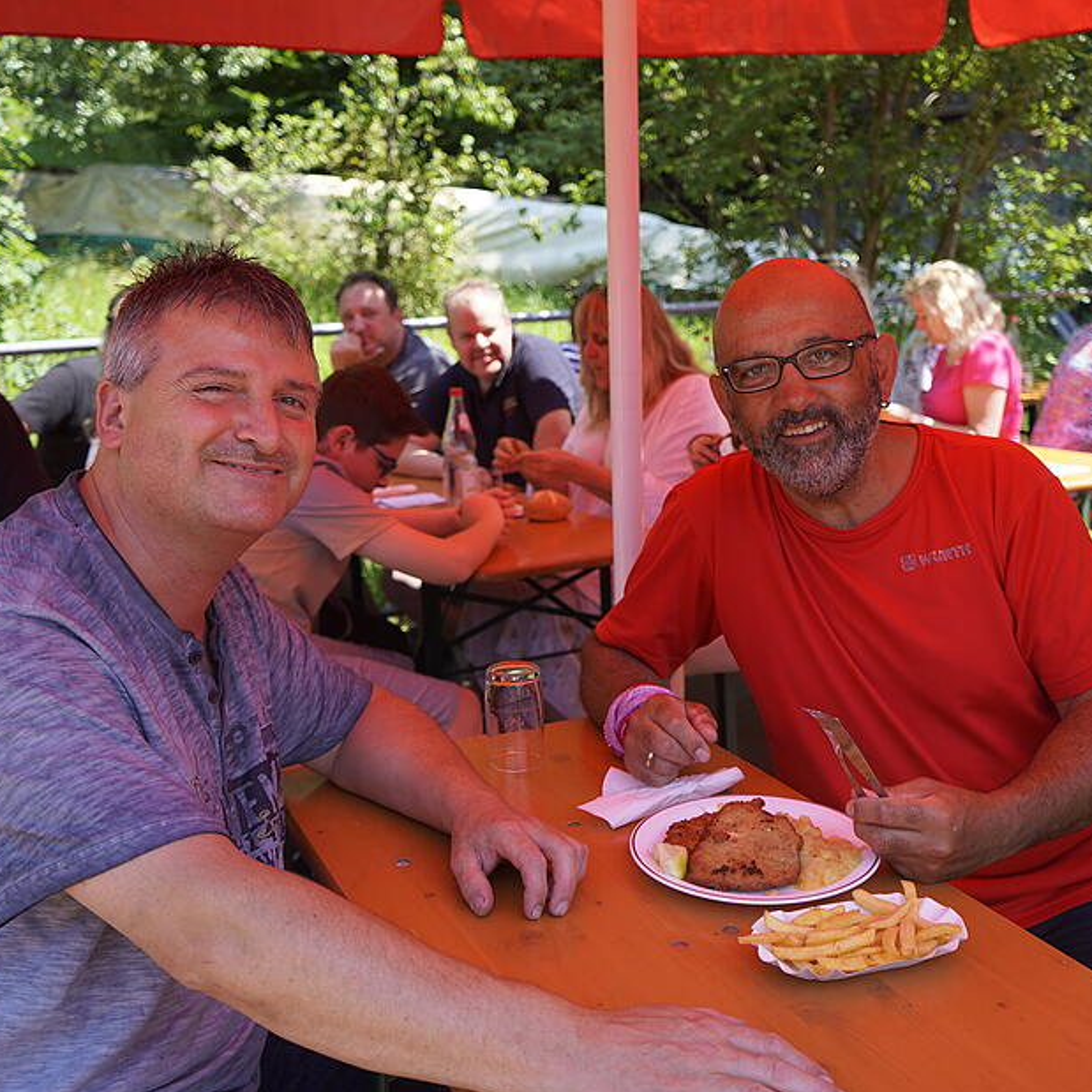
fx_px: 1285
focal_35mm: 36
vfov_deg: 46.0
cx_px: 632
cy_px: 550
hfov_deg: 45.9
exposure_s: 1/200
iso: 100
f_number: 4
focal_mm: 28
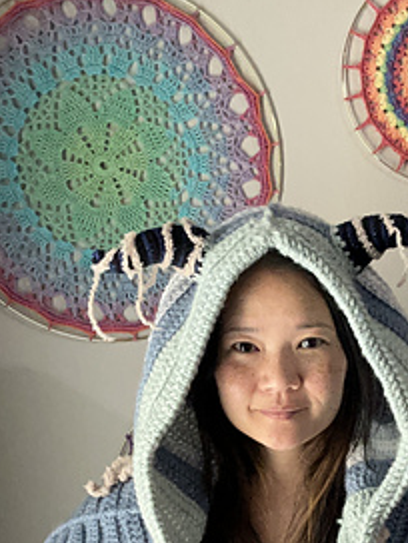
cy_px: 425
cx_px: 317
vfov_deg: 34.0
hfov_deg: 26.2
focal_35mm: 55
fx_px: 864
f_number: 1.9
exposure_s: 1/40
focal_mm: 2.69
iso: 320
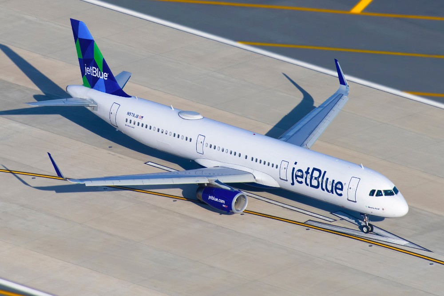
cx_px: 222
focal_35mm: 400
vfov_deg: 3.4
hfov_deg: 5.2
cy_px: 148
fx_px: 4934
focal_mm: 400
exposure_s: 1/1600
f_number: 8
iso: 320
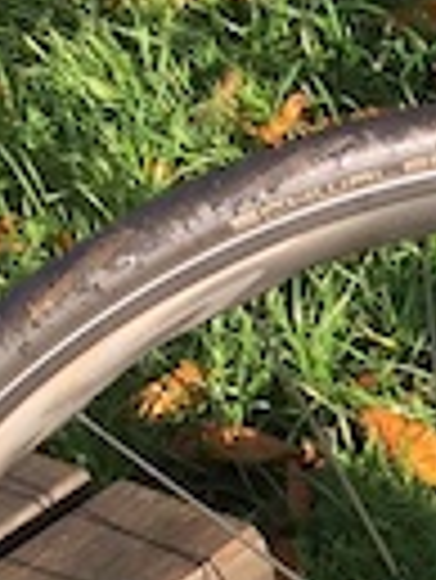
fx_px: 3018
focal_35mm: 180
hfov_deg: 7.4
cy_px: 495
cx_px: 1250
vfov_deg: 10.9
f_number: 2.2
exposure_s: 1/384
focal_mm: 4.15
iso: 32
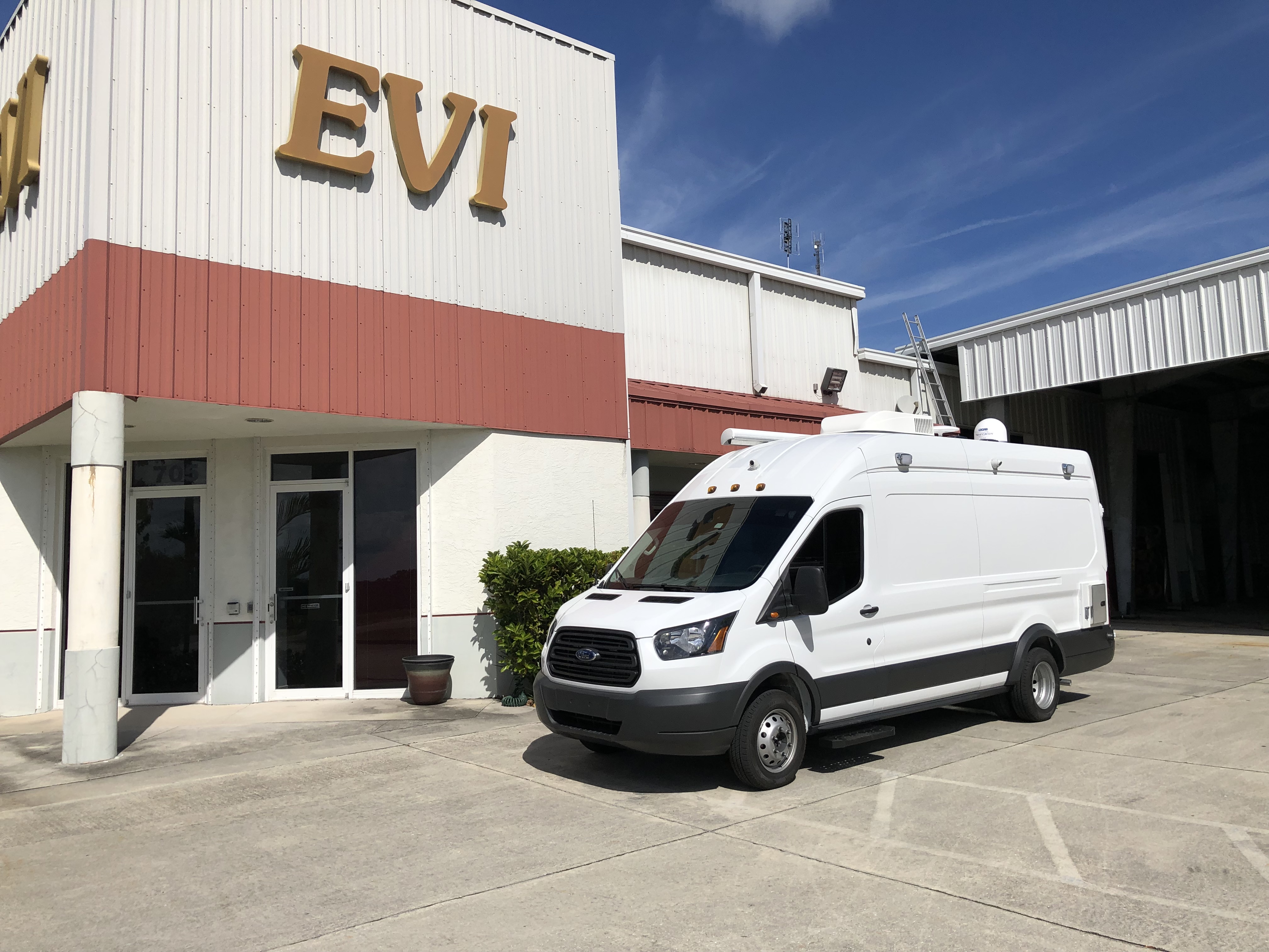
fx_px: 1026
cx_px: 634
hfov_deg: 63.4
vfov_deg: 49.7
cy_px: 476
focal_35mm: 28
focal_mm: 4
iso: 25
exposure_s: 1/5348
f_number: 1.8
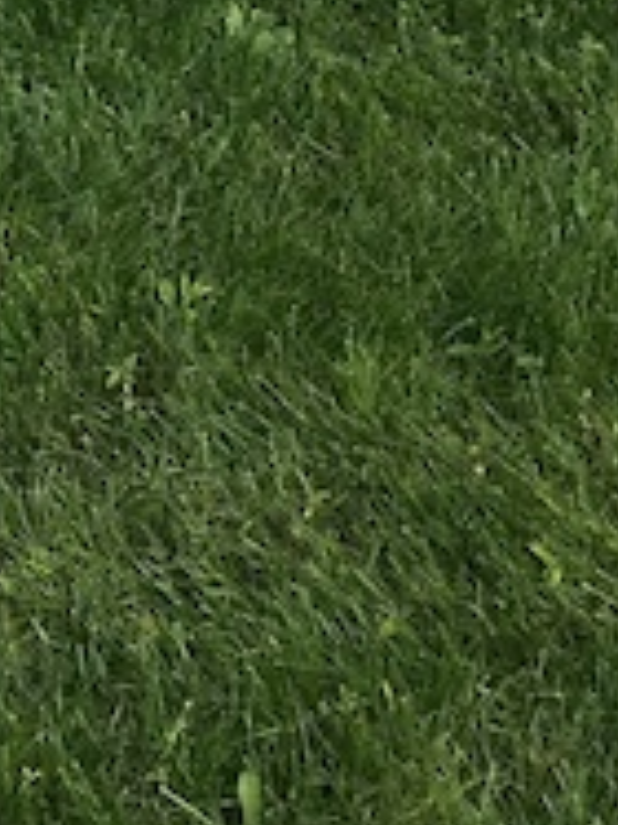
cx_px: -649
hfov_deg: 10.8
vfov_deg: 14.4
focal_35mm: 124
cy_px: -547
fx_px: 2955
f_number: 2.2
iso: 25
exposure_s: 1/214
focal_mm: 4.15
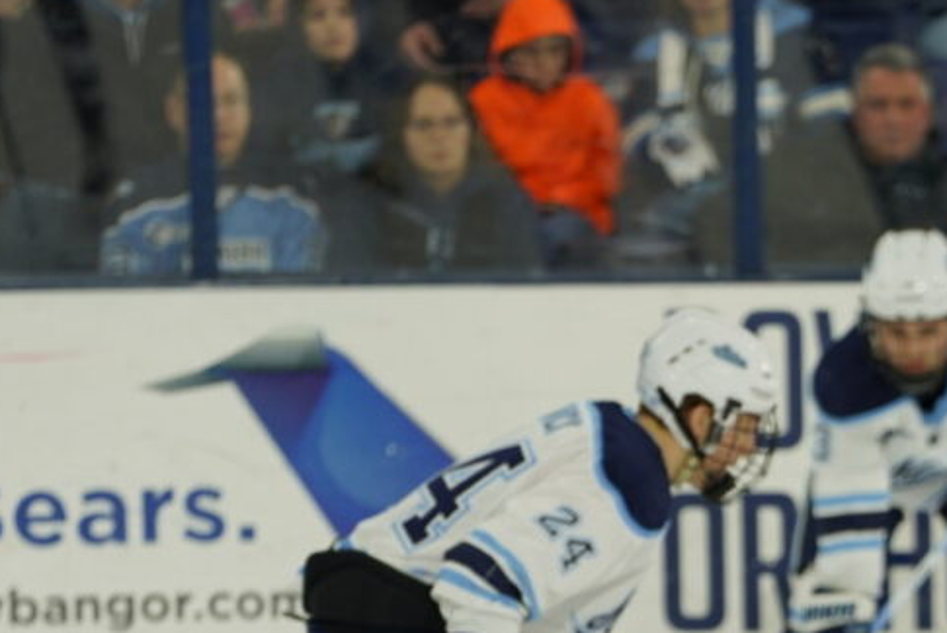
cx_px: 924
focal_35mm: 548
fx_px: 14423
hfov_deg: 3.8
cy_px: 841
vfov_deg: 2.5
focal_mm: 173
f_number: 2.8
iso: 250
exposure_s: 1/320
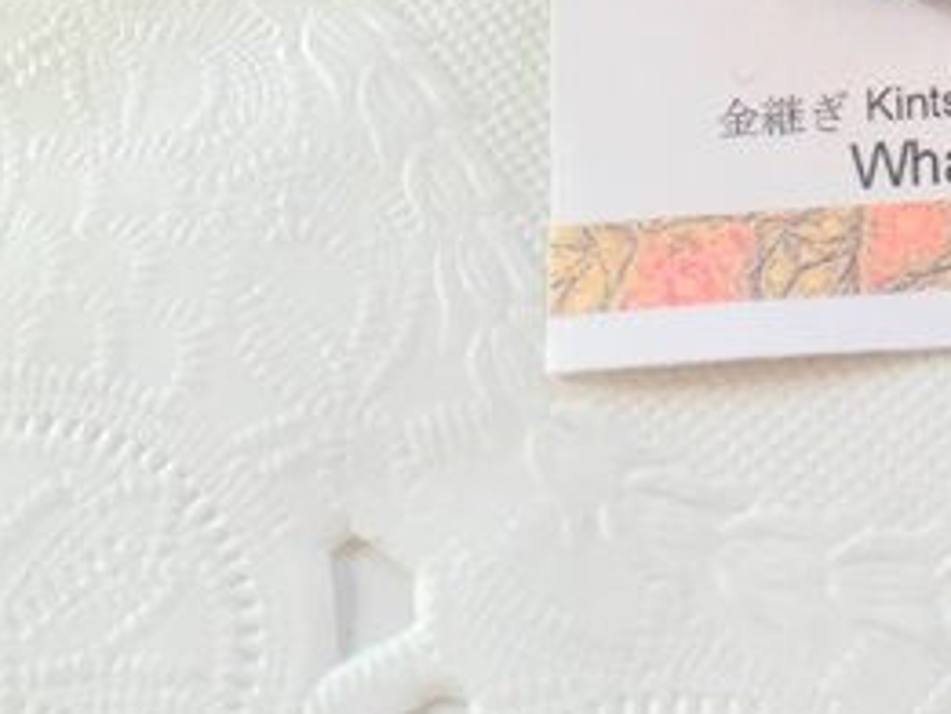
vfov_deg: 19.5
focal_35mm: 71
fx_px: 1951
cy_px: -138
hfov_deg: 25.0
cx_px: 1104
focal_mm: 4.15
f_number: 2.2
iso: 25
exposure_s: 1/30
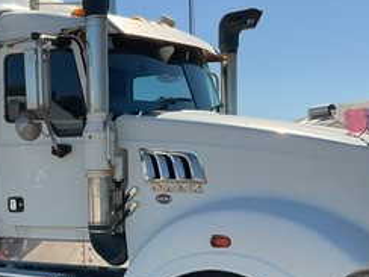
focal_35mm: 76
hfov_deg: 25.2
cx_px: 76
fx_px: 810
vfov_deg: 19.1
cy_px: 236
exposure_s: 1/2058
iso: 16
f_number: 1.8
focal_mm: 3
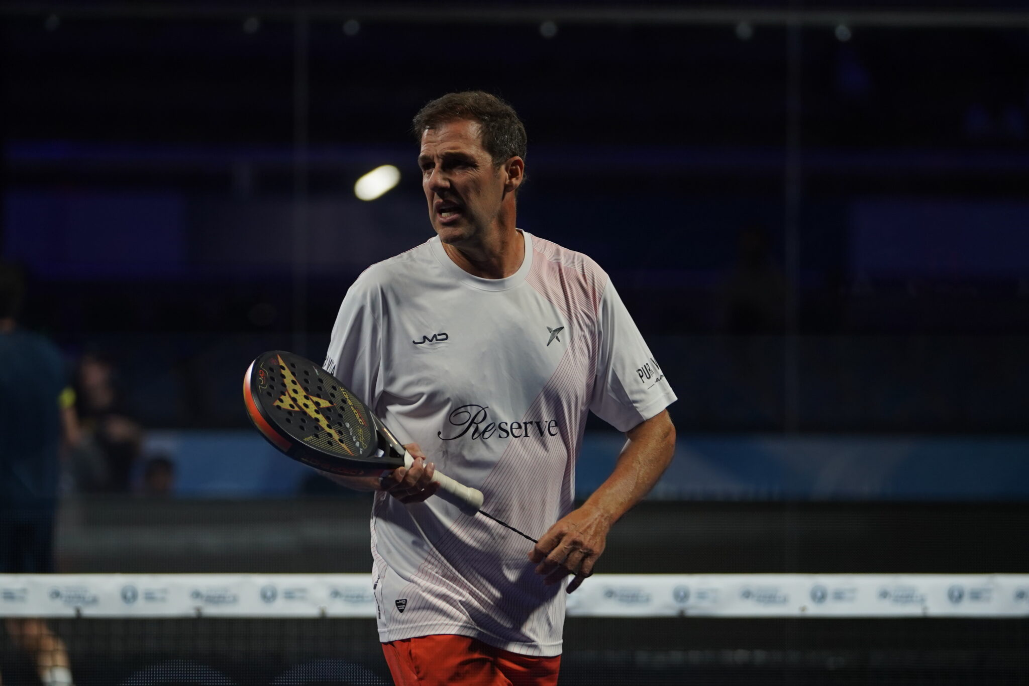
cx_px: 514
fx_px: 6116
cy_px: 343
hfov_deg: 9.6
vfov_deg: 6.4
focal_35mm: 214
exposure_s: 1/500
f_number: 2.8
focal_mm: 143
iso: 1000
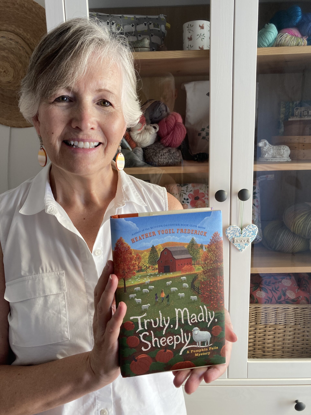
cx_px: 156
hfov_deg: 49.7
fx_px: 335
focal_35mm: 28
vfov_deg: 63.4
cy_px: 208
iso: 80
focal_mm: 3.99
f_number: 1.8
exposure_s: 1/91
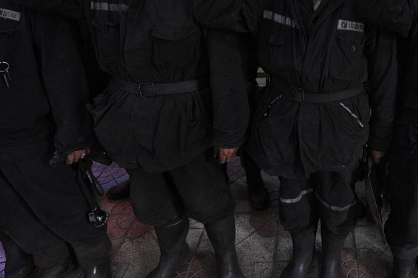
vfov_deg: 43.4
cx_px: 324
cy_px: 69
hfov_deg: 59.5
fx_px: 336
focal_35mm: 29
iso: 1600
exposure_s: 1/30
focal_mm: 14
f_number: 4
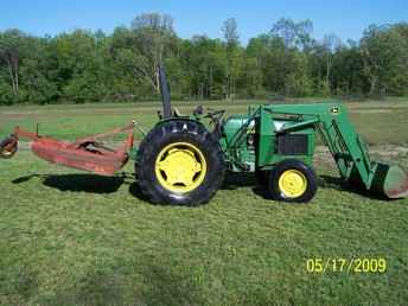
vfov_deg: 37.7
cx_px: 204
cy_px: 153
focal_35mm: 38
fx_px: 448
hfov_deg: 49.0
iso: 80
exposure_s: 1/1000
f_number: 4
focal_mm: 6.3
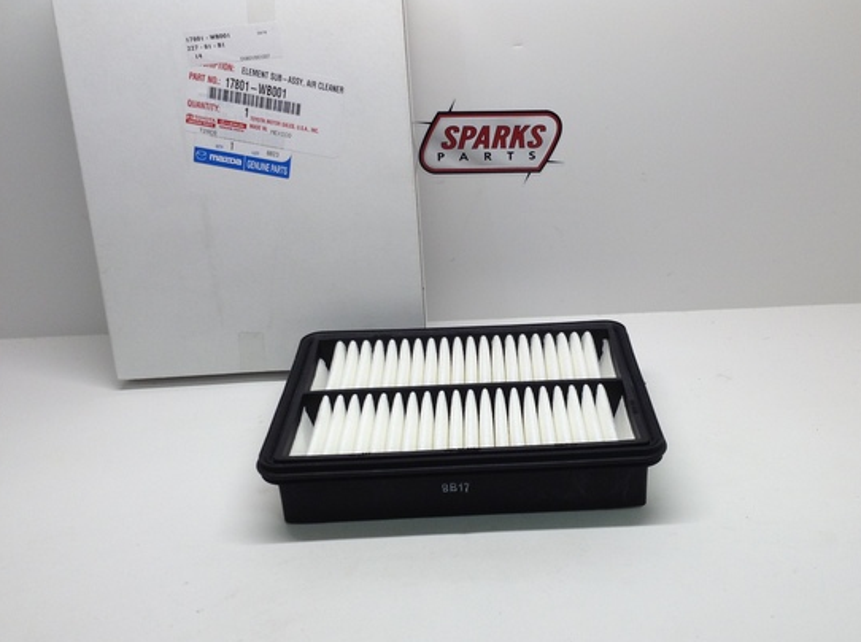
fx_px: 968
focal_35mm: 39
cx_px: 504
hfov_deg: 47.8
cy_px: 364
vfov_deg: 36.6
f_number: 2.4
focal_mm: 3.3
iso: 25
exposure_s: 1/30
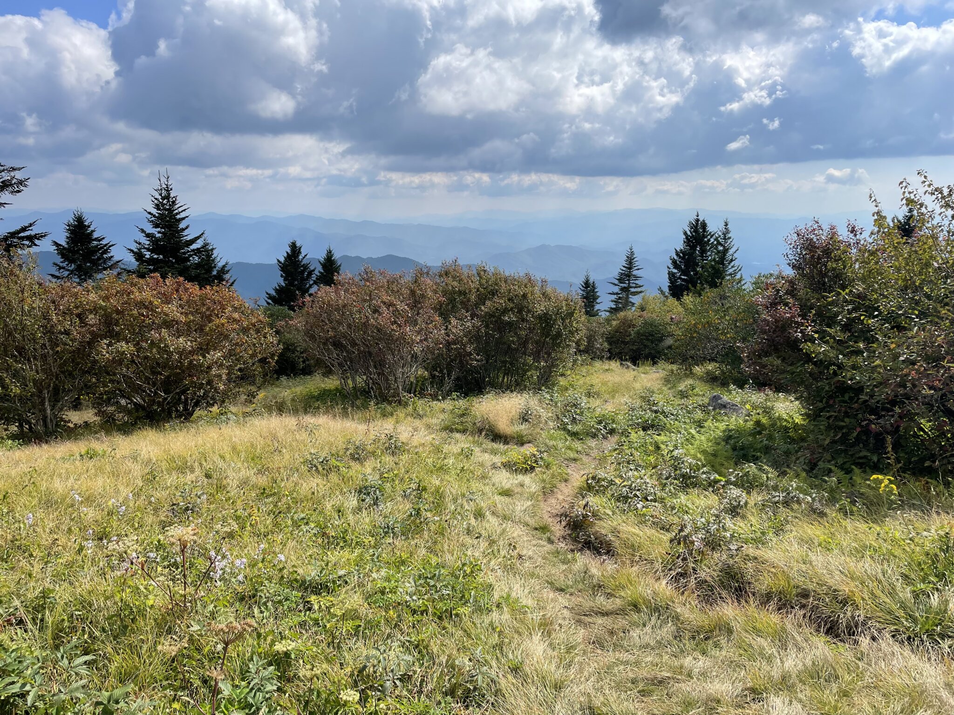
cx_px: 477
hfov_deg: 67.3
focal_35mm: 26
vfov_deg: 53.1
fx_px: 717
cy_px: 358
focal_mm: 4.2
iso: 32
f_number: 1.6
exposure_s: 1/4831
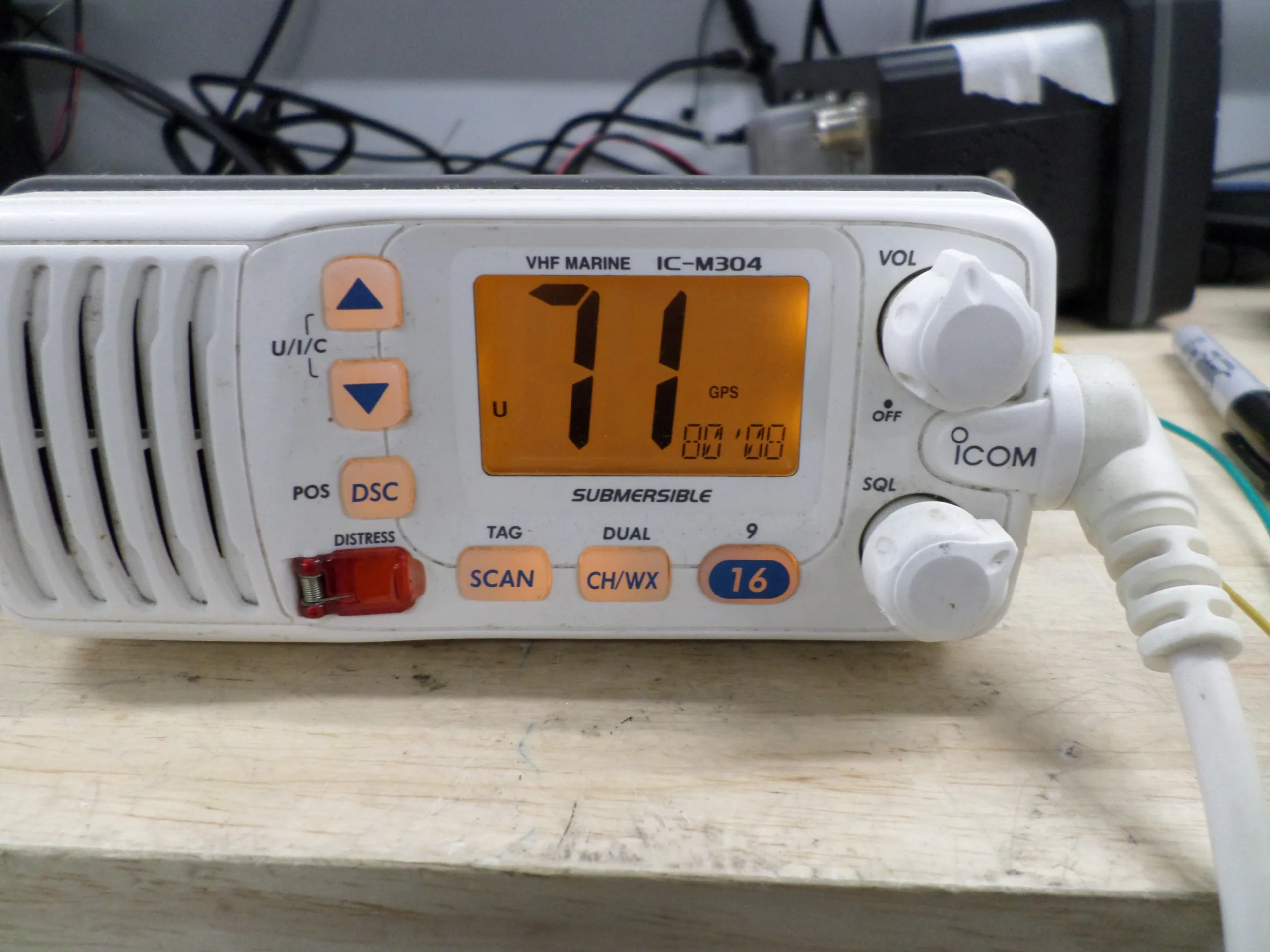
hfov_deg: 69.4
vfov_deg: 54.9
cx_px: 635
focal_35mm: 25
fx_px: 917
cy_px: 476
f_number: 2.5
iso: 160
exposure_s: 1/30
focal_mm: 4.5
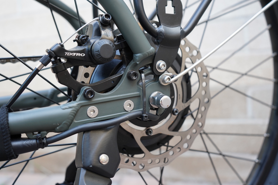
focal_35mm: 38
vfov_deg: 35.0
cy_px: 92
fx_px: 293
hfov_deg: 50.7
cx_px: 139
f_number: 4
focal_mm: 38
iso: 400
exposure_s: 1/60
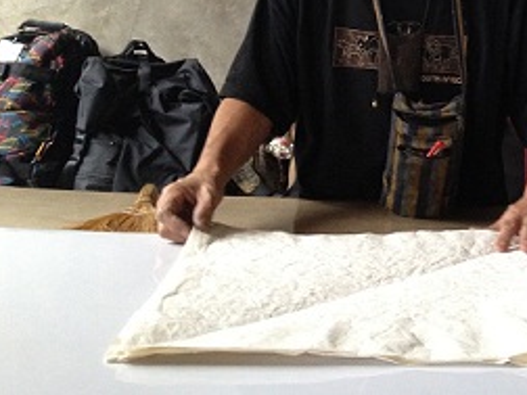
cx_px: 475
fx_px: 1066
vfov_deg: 20.4
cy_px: 10
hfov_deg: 26.8
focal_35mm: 70
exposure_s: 1/20
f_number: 2.4
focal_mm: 4.28
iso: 250
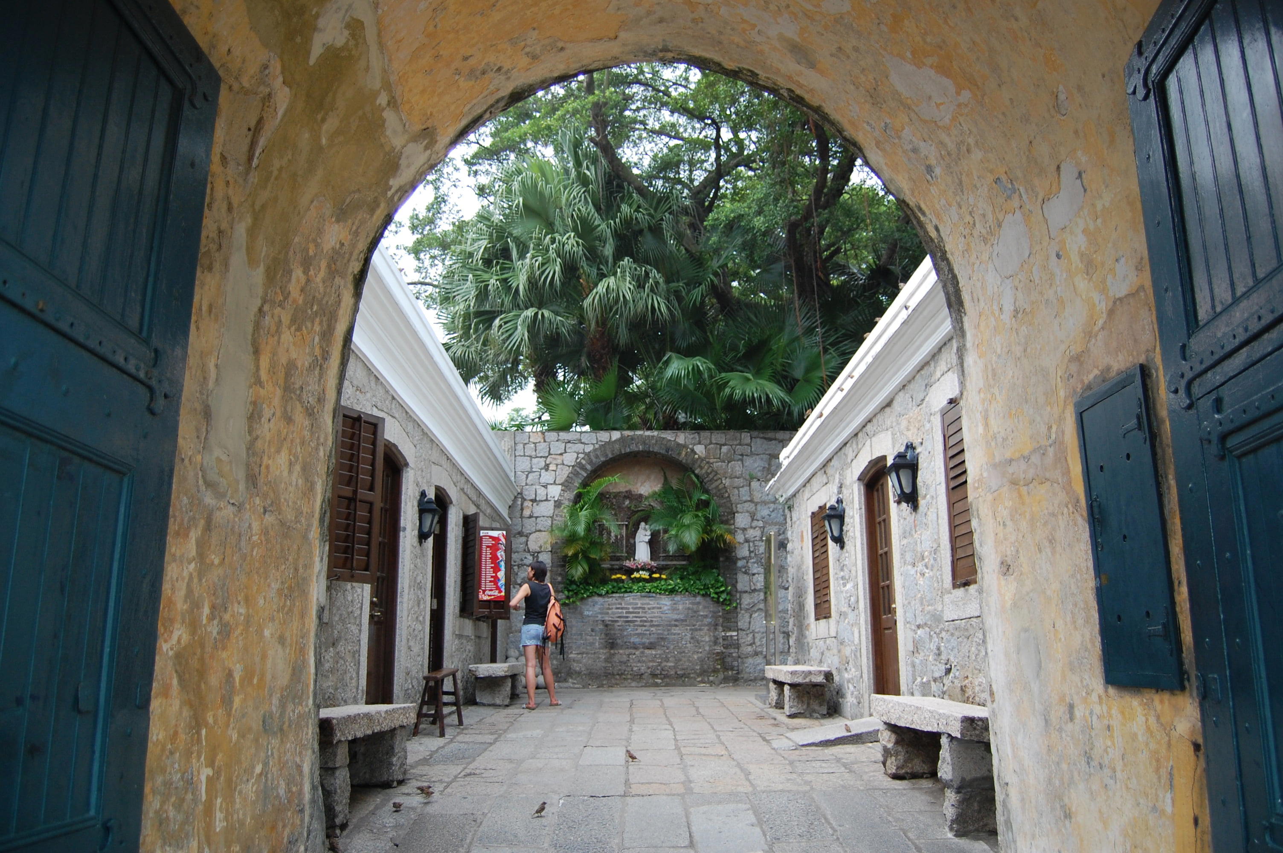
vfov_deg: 47.8
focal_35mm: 27
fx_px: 961
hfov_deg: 67.4
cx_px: 642
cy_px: 426
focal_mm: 18
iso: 400
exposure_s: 1/320
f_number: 3.5
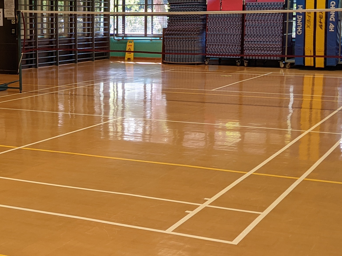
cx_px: 76
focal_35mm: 70
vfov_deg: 21.0
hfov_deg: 27.3
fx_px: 692
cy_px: 117
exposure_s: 1/120
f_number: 1.73
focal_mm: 4.38
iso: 92
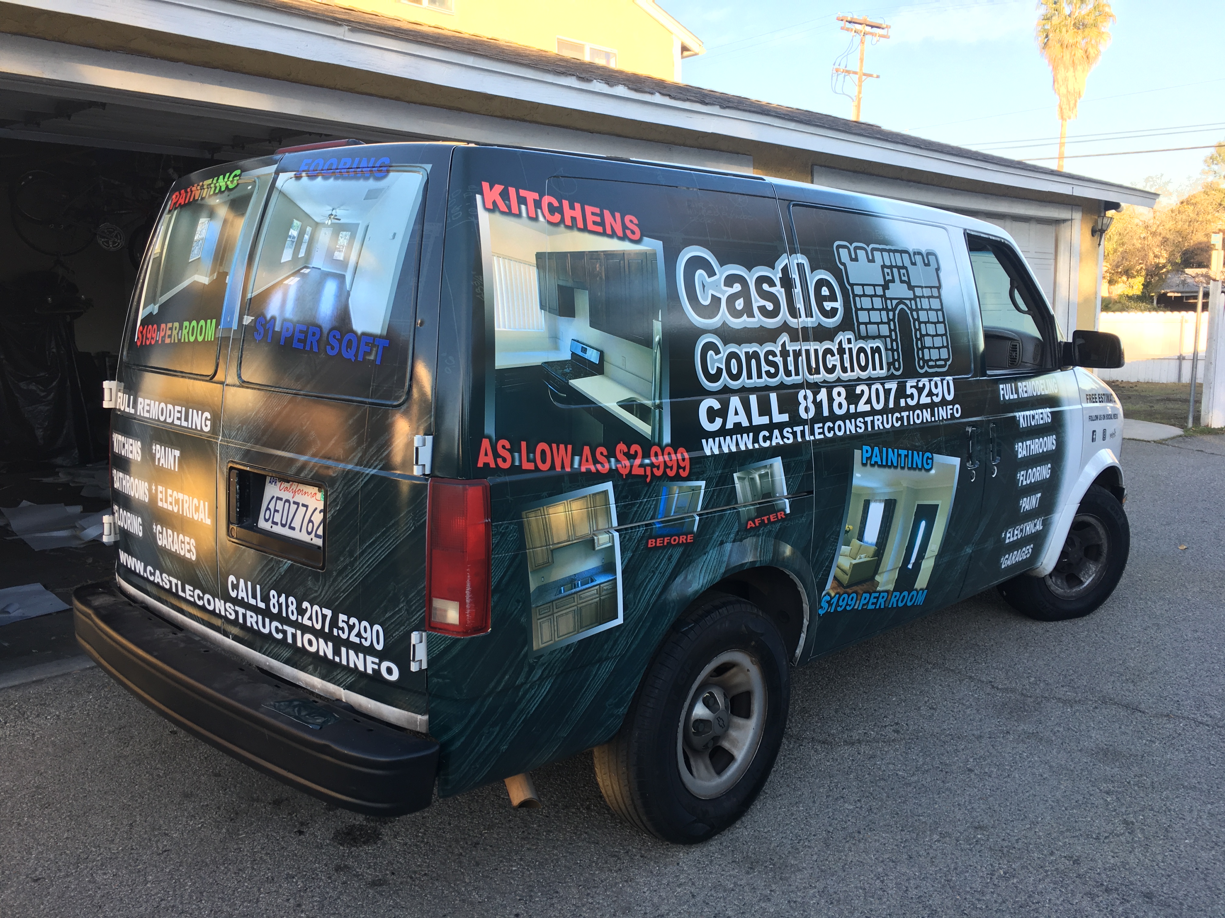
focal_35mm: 29
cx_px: 612
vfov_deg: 48.2
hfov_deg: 61.7
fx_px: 1026
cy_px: 459
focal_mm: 4.15
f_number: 2.2
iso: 25
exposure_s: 1/120
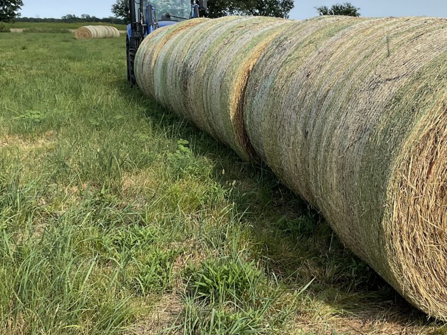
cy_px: 147
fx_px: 710
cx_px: 280
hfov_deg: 34.8
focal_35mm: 55
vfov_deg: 26.5
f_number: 1.8
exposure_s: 1/1490
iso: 16
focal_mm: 3
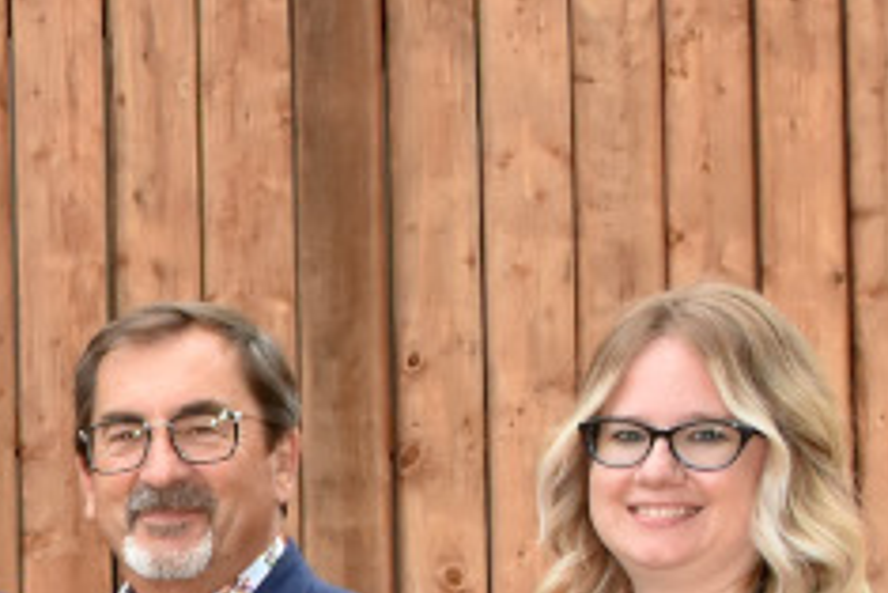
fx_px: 3776
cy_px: 1141
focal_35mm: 153
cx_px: -1300
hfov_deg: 11.1
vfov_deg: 8.6
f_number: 8
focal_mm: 20
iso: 800
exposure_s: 1/250
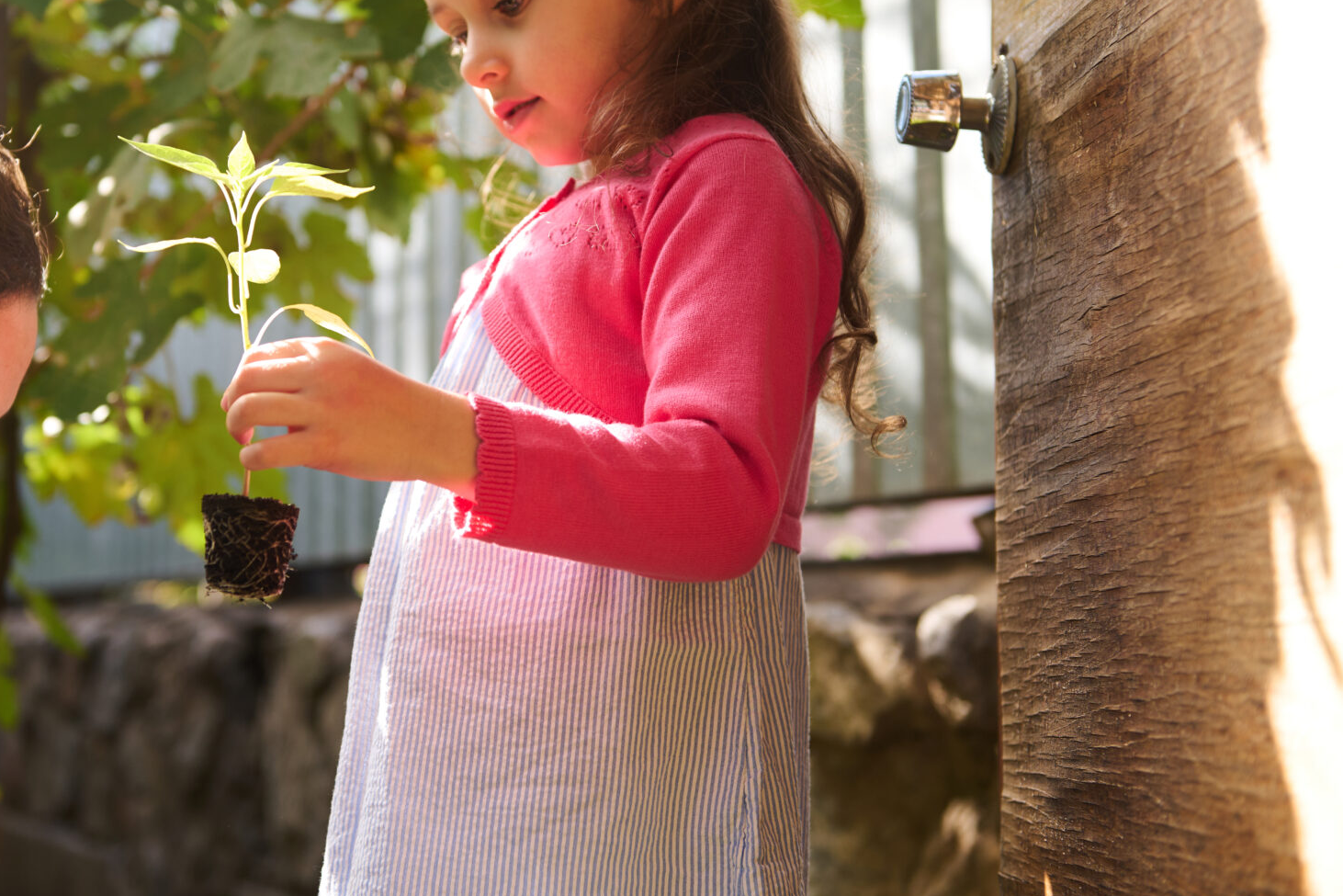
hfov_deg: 31.7
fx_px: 2350
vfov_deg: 21.5
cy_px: 319
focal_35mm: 63
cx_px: 467
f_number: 3.2
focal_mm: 48
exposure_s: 1/320
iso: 200
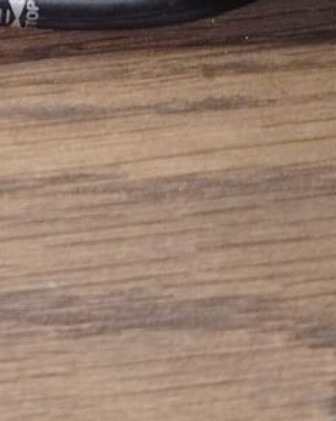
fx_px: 1579
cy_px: -120
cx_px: -219
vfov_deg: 14.5
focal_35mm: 127
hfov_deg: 11.5
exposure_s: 1/25
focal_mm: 5.25
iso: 491
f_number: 1.75
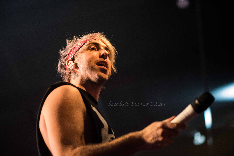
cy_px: 78
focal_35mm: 85
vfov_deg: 16.1
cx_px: 117
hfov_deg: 23.9
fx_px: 553
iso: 11400
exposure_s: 1/1000
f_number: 1.8
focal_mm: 85
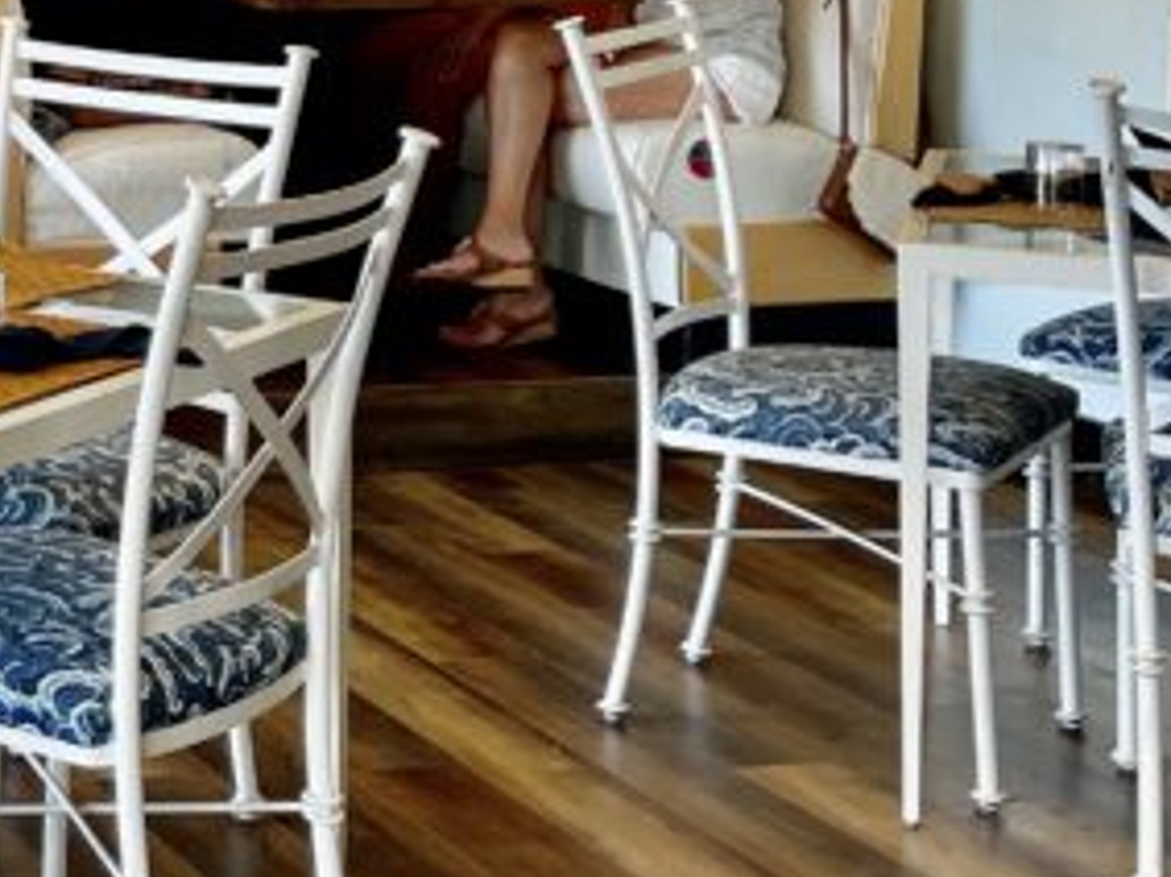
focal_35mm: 94
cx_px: -455
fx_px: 3179
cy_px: -327
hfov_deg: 18.9
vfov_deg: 14.9
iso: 50
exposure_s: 1/120
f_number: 1.6
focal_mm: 5.1
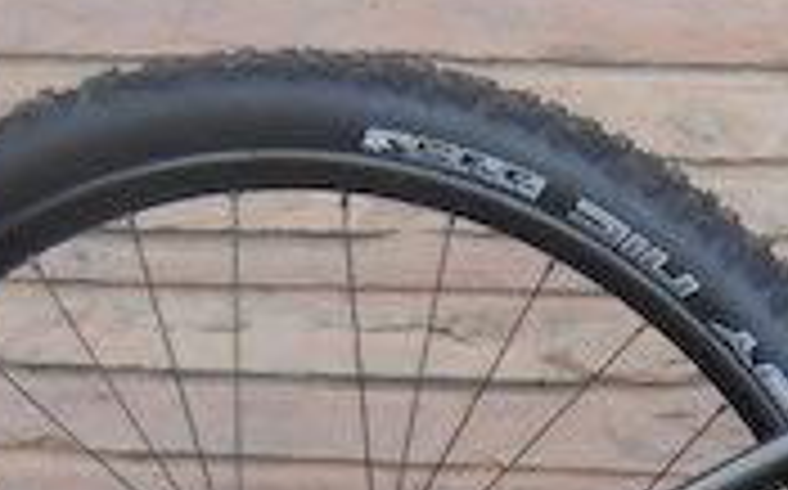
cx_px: 1445
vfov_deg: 10.3
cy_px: 494
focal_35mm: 126
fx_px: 2703
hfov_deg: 14.5
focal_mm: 4.6
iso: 200
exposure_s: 1/250
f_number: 3.5
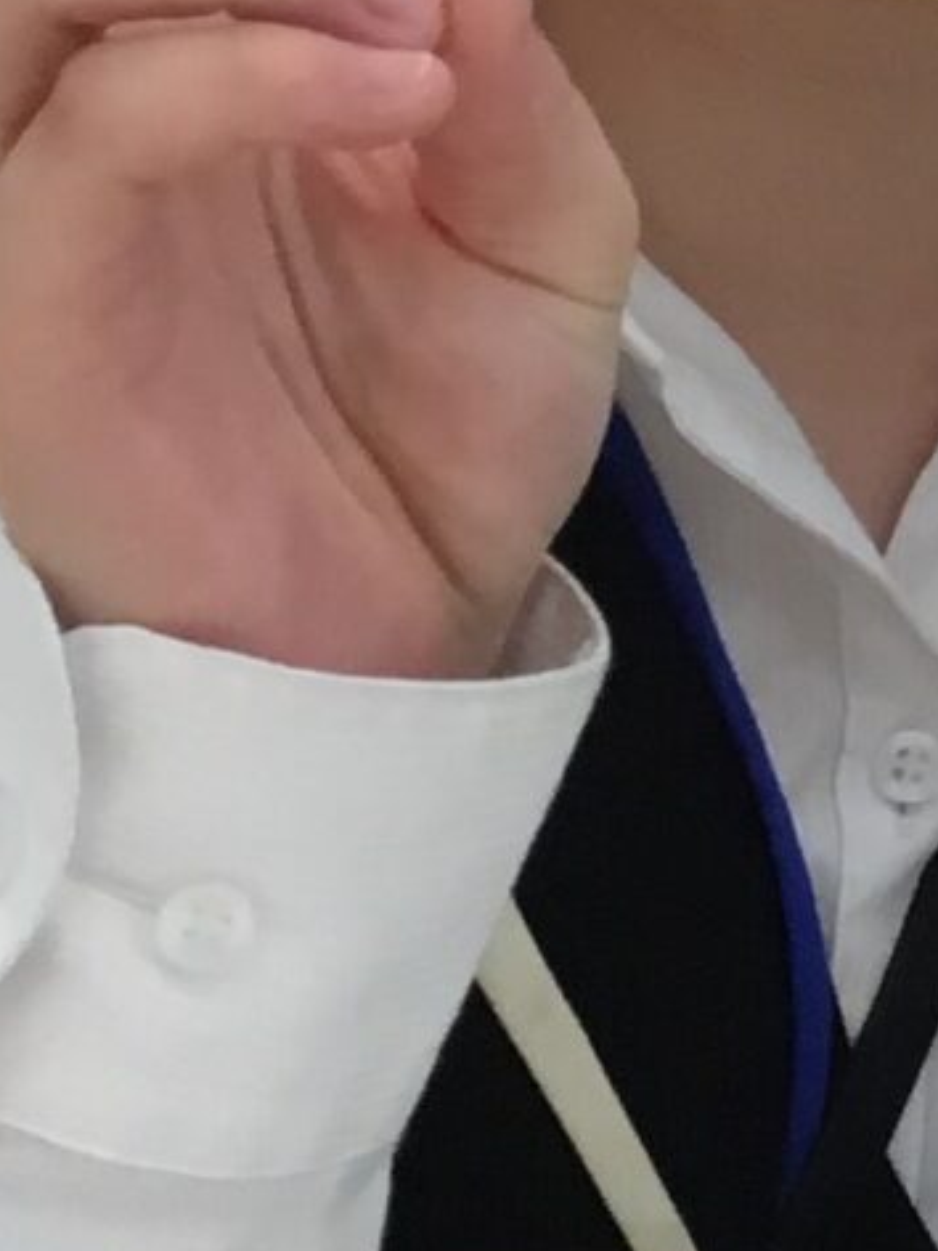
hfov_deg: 8.2
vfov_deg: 11.6
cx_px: 2096
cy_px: -34
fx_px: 6070
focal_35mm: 168
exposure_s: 1/33
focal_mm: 3.3
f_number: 2.4
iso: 32
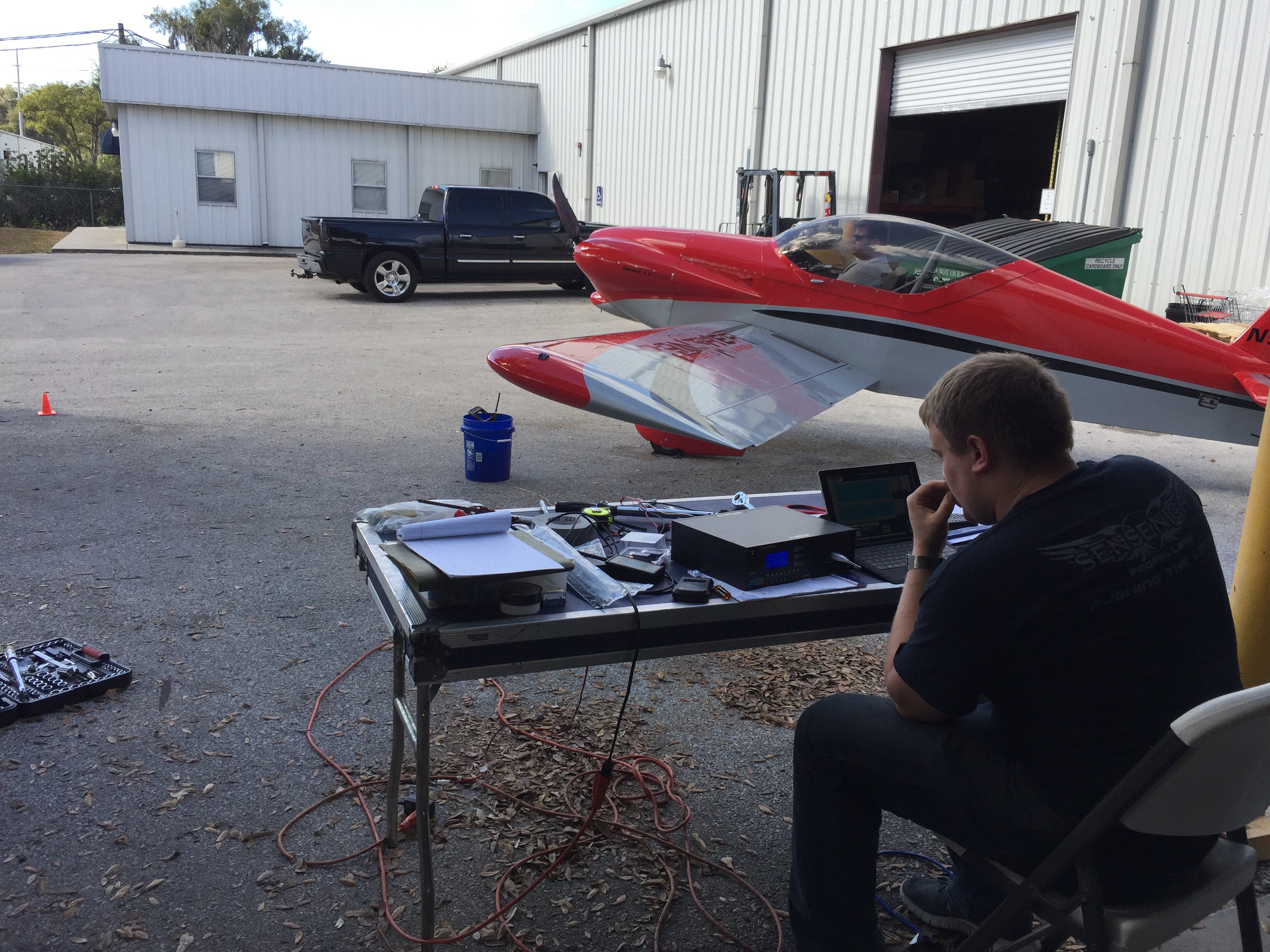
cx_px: 635
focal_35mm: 29
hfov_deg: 61.7
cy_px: 476
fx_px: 1064
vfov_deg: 48.2
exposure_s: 1/618
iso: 32
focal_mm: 4.15
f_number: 2.2
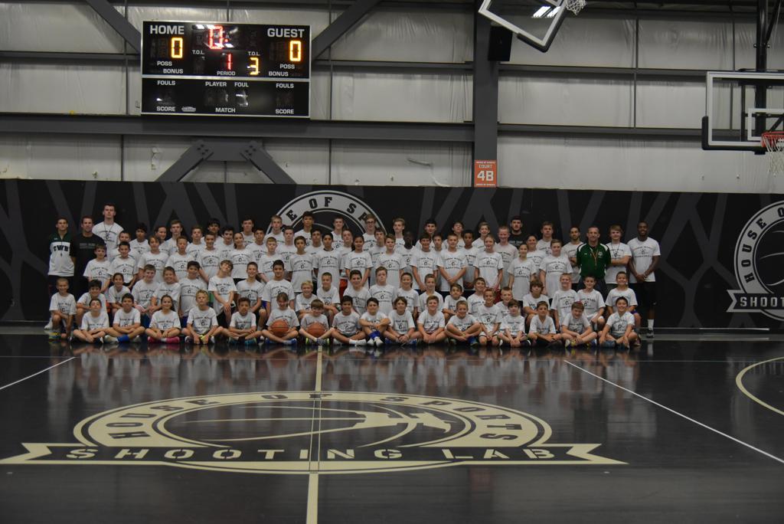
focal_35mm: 46
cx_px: 392
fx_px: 1002
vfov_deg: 29.3
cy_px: 262
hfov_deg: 42.7
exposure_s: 1/500
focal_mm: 46
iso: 4000
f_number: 4
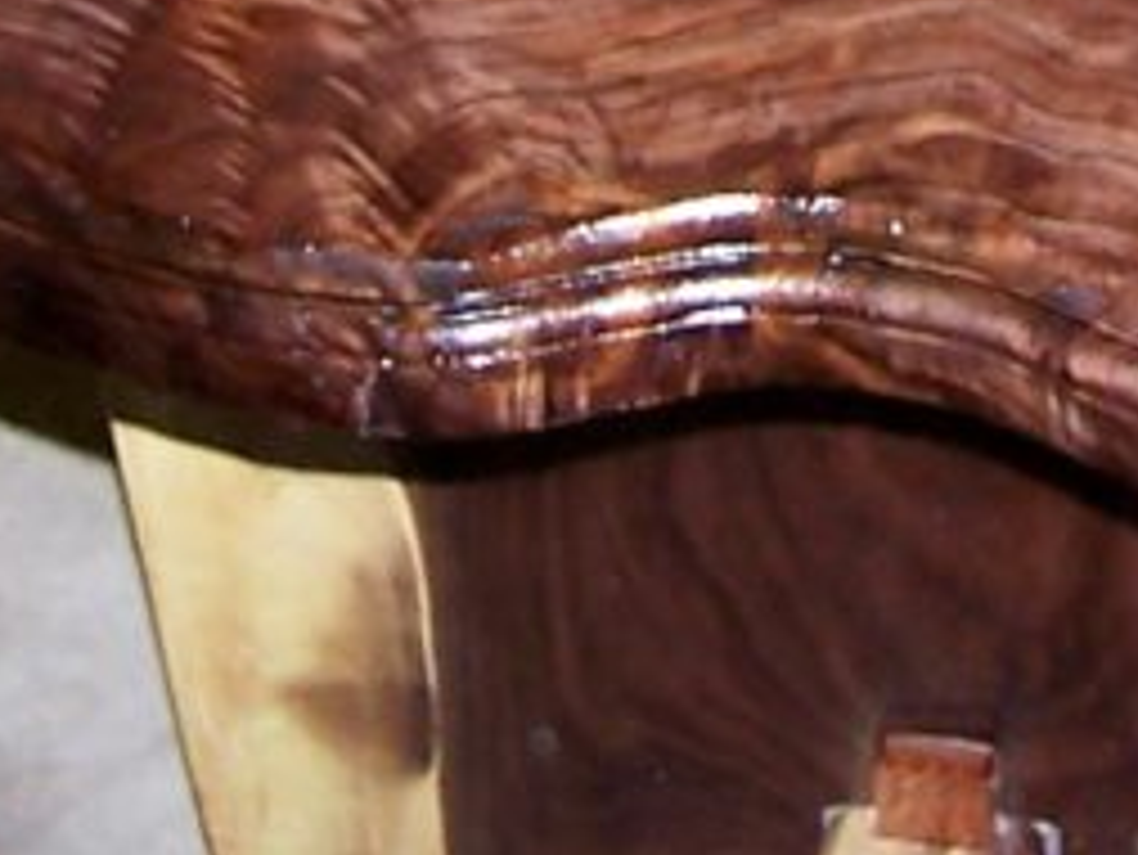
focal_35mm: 180
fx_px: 5920
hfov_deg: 10.9
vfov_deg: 7.9
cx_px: 1066
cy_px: -783
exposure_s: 1/60
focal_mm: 6.3
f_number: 2.8
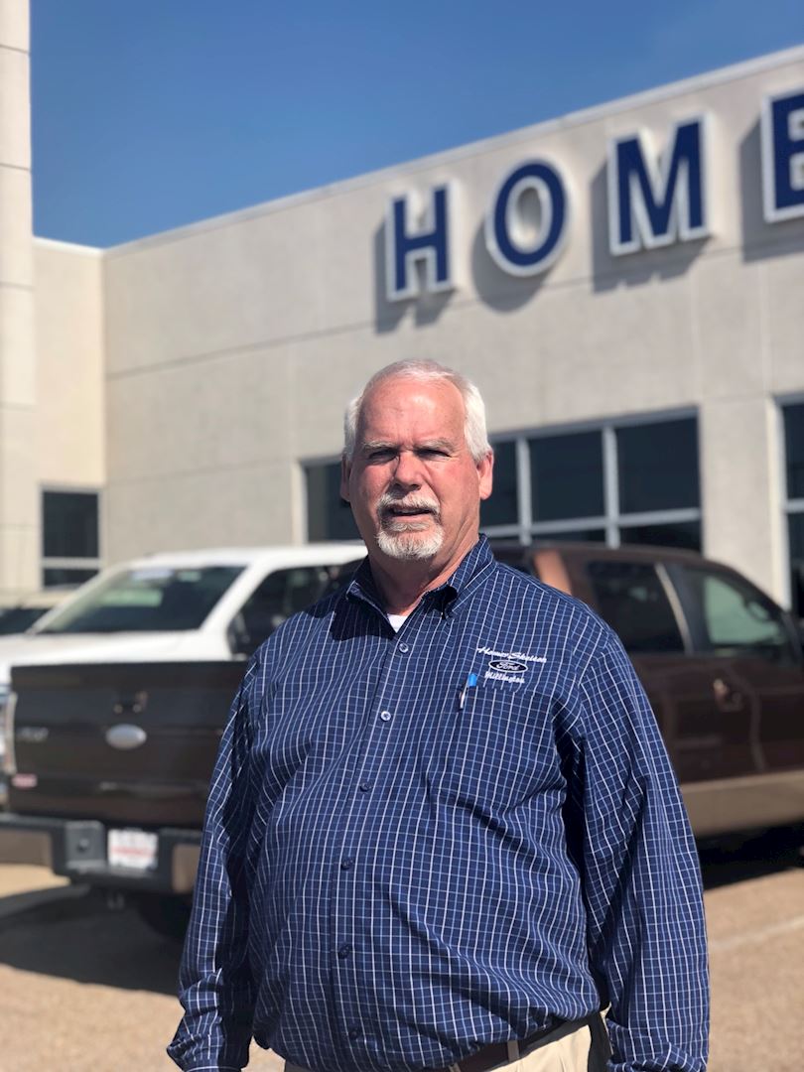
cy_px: 536
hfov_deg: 25.7
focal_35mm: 57
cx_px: 402
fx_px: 1765
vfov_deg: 33.8
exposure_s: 1/510
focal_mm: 6.6
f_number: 2.8
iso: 20
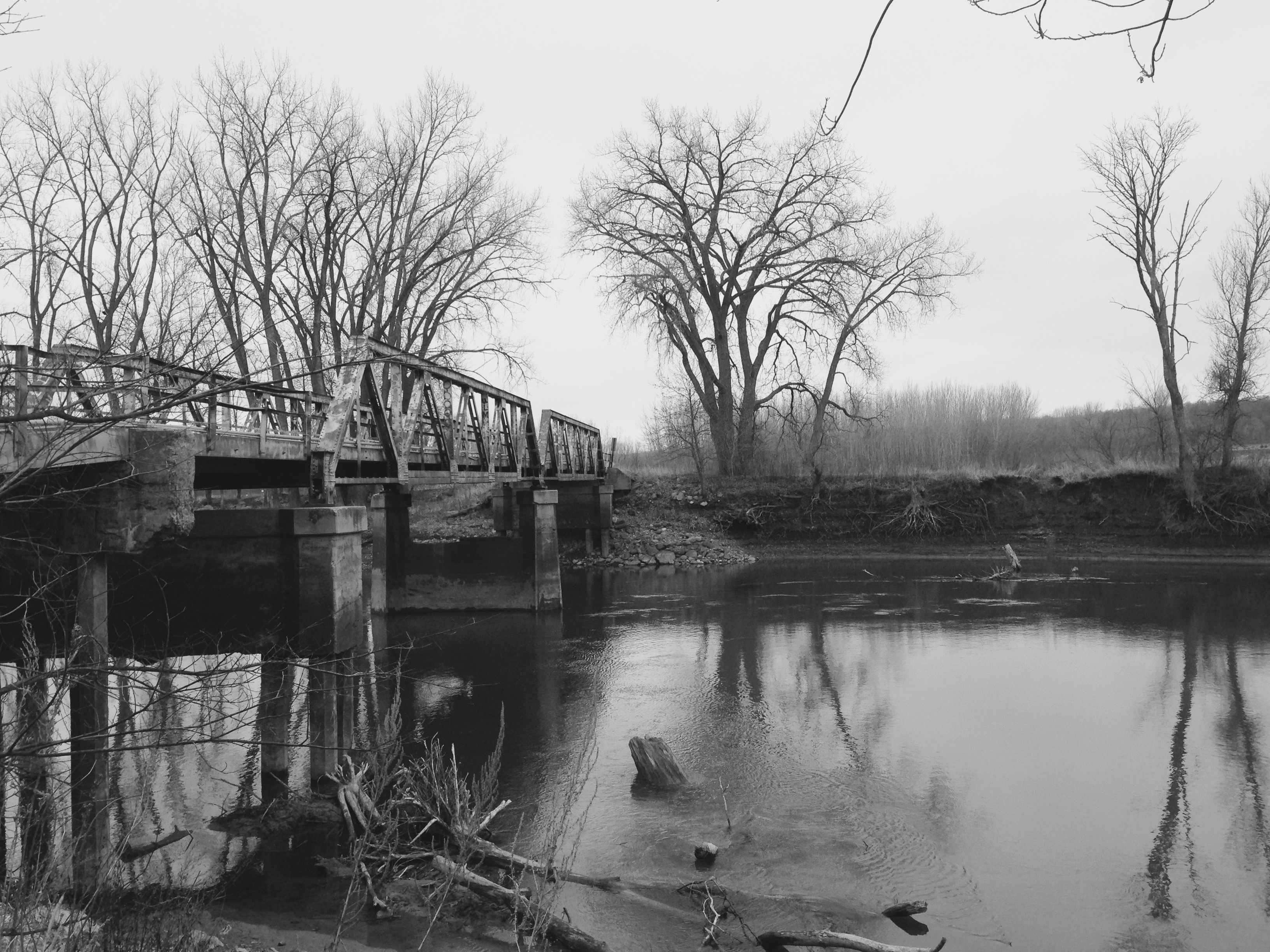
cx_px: 635
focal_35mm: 33
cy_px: 476
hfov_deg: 55.4
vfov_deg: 42.9
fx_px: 1211
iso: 50
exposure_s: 1/138
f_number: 2.4
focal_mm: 4.12
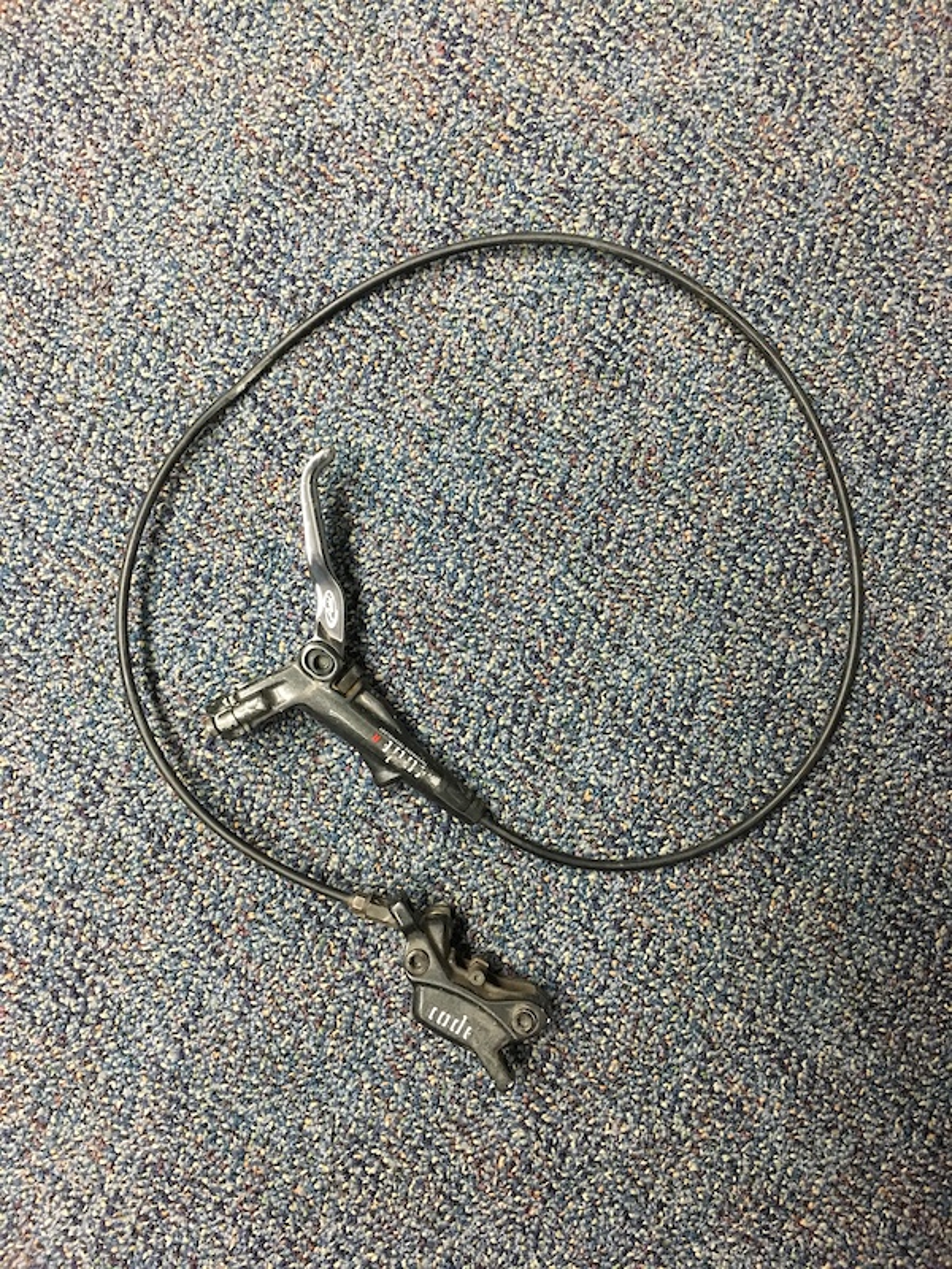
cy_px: 634
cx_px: 476
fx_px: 1063
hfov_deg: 48.2
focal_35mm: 29
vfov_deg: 61.7
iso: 200
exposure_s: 1/30
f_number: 2.2
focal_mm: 4.15
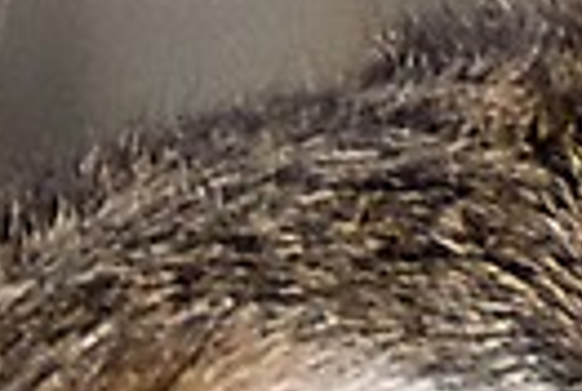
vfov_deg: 0.4
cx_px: 769
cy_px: 1100
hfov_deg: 0.6
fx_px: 55594
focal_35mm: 3431
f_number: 5.6
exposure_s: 1/640
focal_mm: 300
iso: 200
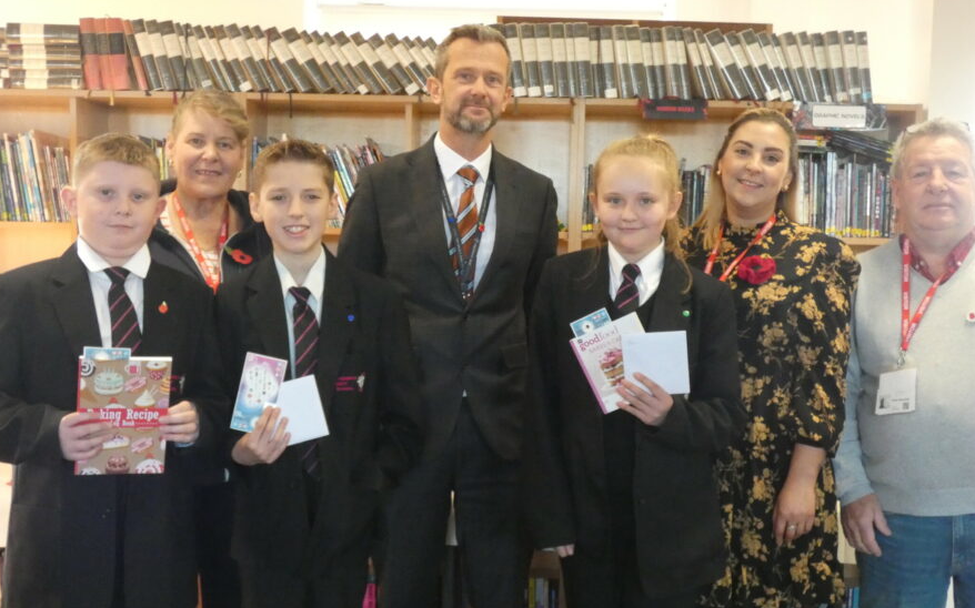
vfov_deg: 27.3
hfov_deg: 42.7
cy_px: 371
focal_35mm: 47
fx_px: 1248
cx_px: 497
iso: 1000
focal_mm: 6.8
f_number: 3.5
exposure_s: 1/80
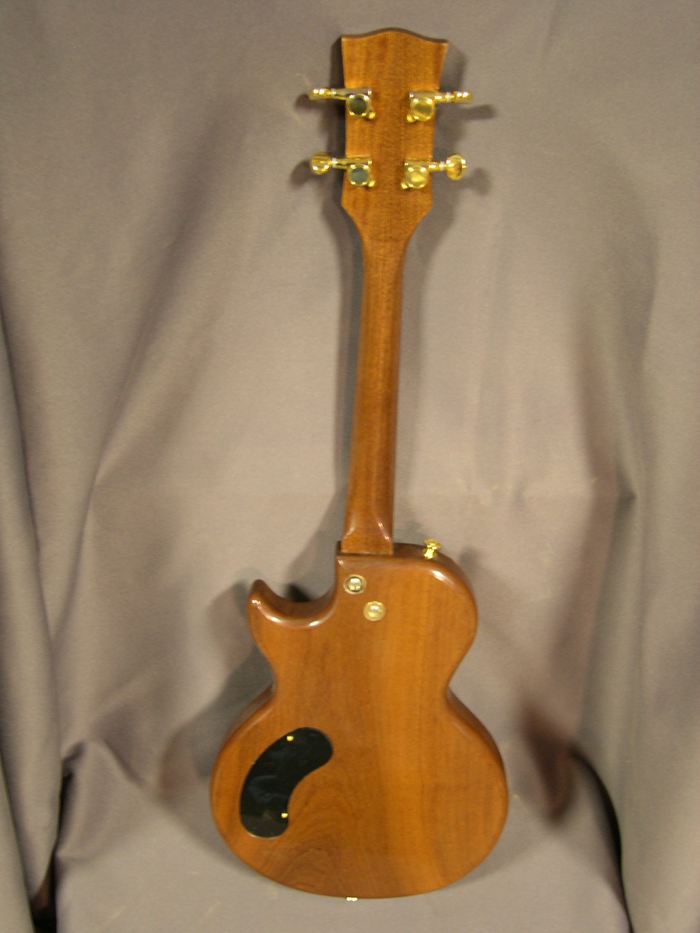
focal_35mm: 42
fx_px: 1132
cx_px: 350
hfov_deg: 34.3
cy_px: 466
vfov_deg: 44.8
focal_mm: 9
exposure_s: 1/4.5
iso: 135
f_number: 2.9
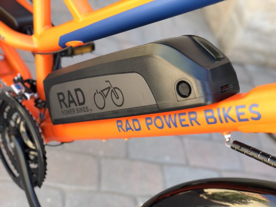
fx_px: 415
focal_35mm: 52
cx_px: 138
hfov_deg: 36.8
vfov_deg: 28.0
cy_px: 104
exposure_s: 1/60
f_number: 2.4
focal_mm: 6
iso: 32
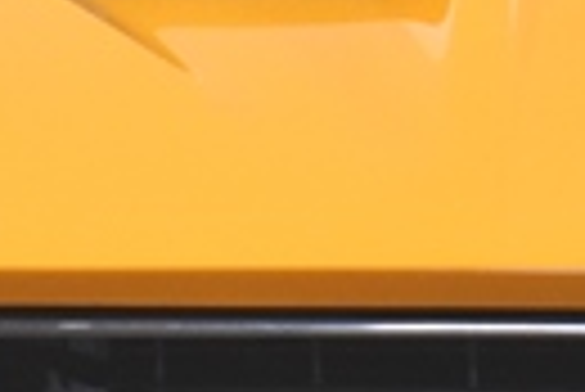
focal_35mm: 450
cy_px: 83
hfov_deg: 4.5
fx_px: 7321
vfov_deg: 3.1
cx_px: 886
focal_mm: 38
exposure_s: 1/250
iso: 1600
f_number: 8
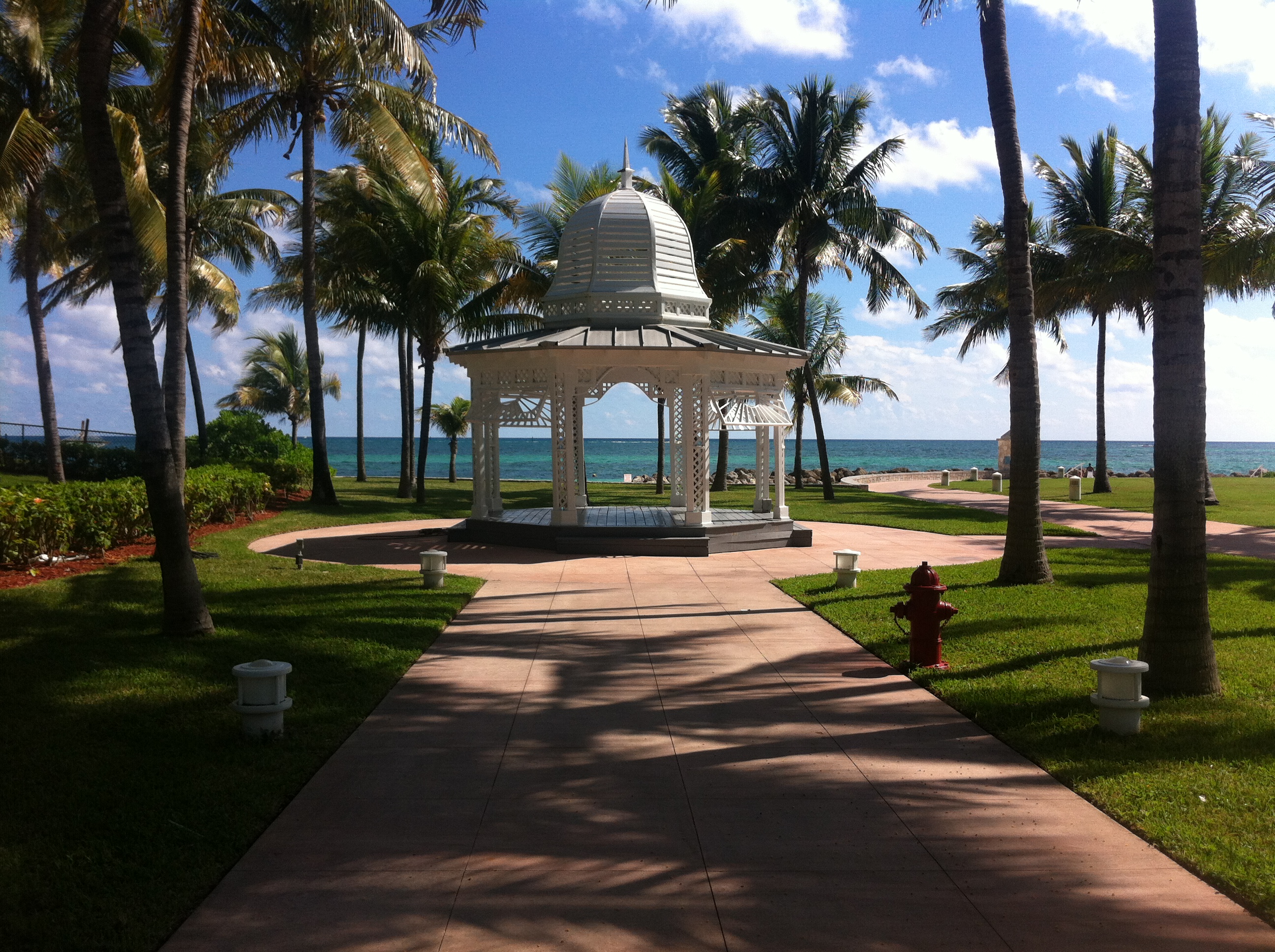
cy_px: 476
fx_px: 1287
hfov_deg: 52.7
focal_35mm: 35
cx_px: 638
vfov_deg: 40.6
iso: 80
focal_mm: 3.85
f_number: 2.8
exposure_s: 1/1508
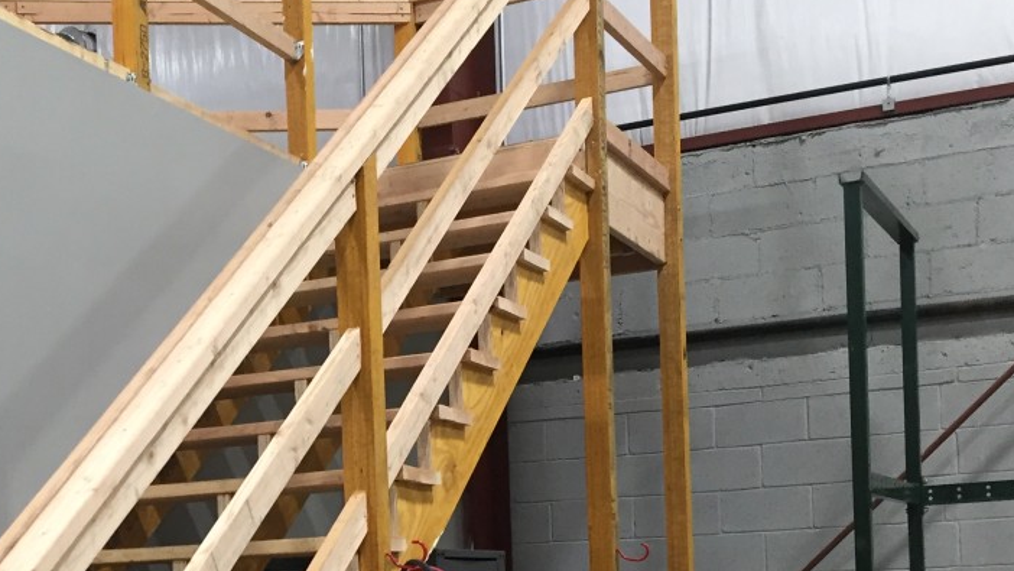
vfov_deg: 18.4
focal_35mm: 63
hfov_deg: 32.1
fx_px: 1694
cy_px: 624
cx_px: 157
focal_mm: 4.15
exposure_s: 1/30
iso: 125
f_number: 2.2
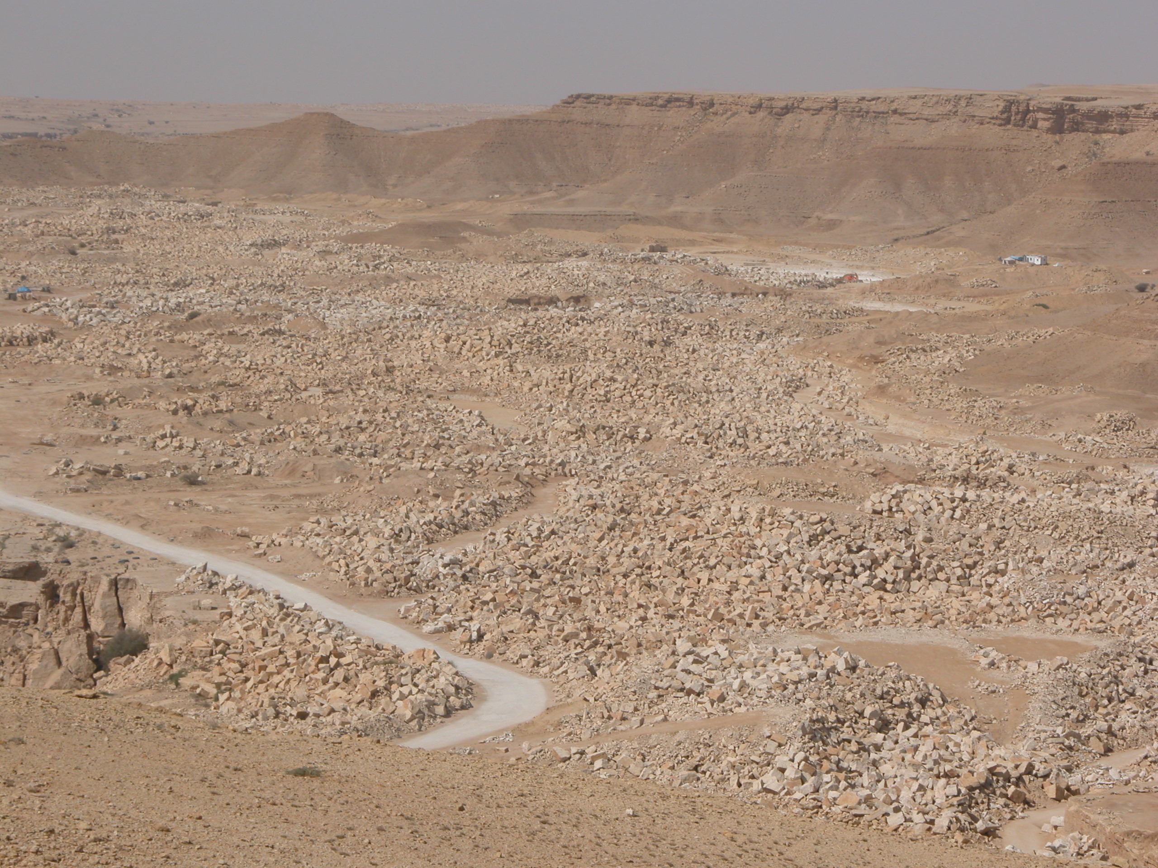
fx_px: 4182
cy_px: 434
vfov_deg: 11.9
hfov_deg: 15.8
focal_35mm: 125
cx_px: 579
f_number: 6.7
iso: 100
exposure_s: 1/694
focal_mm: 31.9
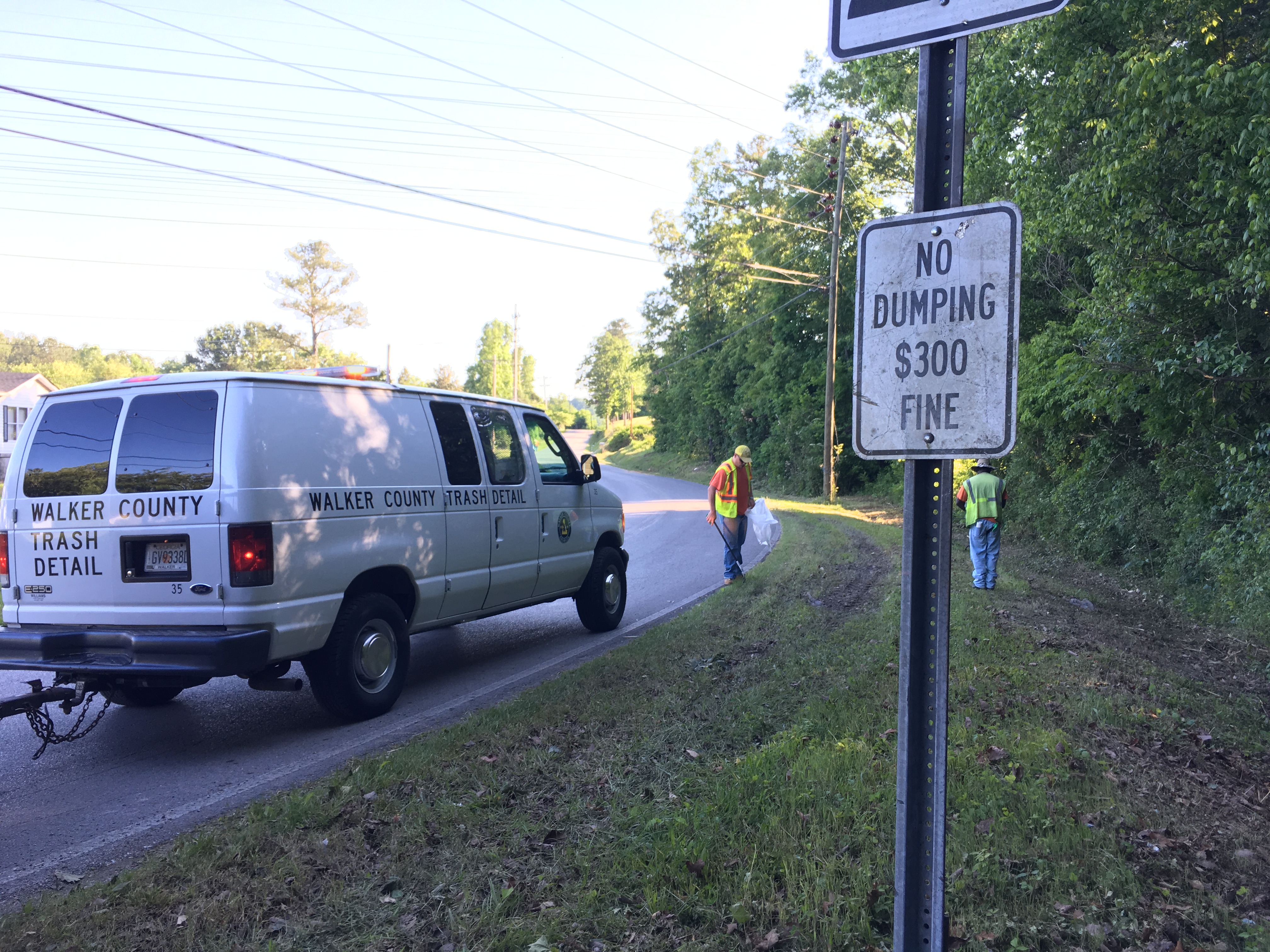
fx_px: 1064
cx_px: 635
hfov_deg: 61.7
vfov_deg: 48.2
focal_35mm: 29
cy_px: 476
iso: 32
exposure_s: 1/120
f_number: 2.2
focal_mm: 4.15
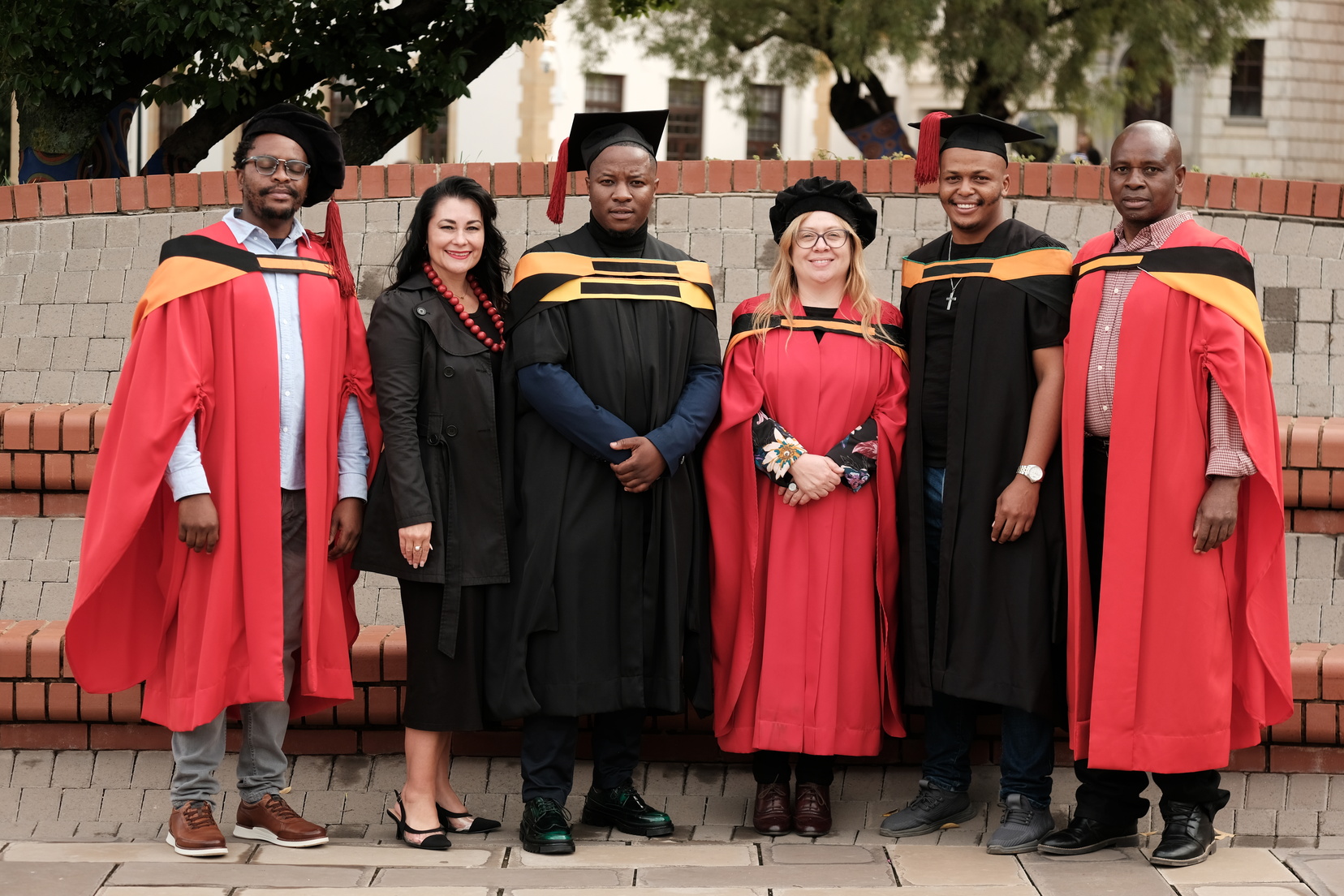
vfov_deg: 15.0
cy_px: 448
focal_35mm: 91
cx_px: 672
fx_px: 3397
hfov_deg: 22.4
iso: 200
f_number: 3.6
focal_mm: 60.7
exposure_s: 1/250
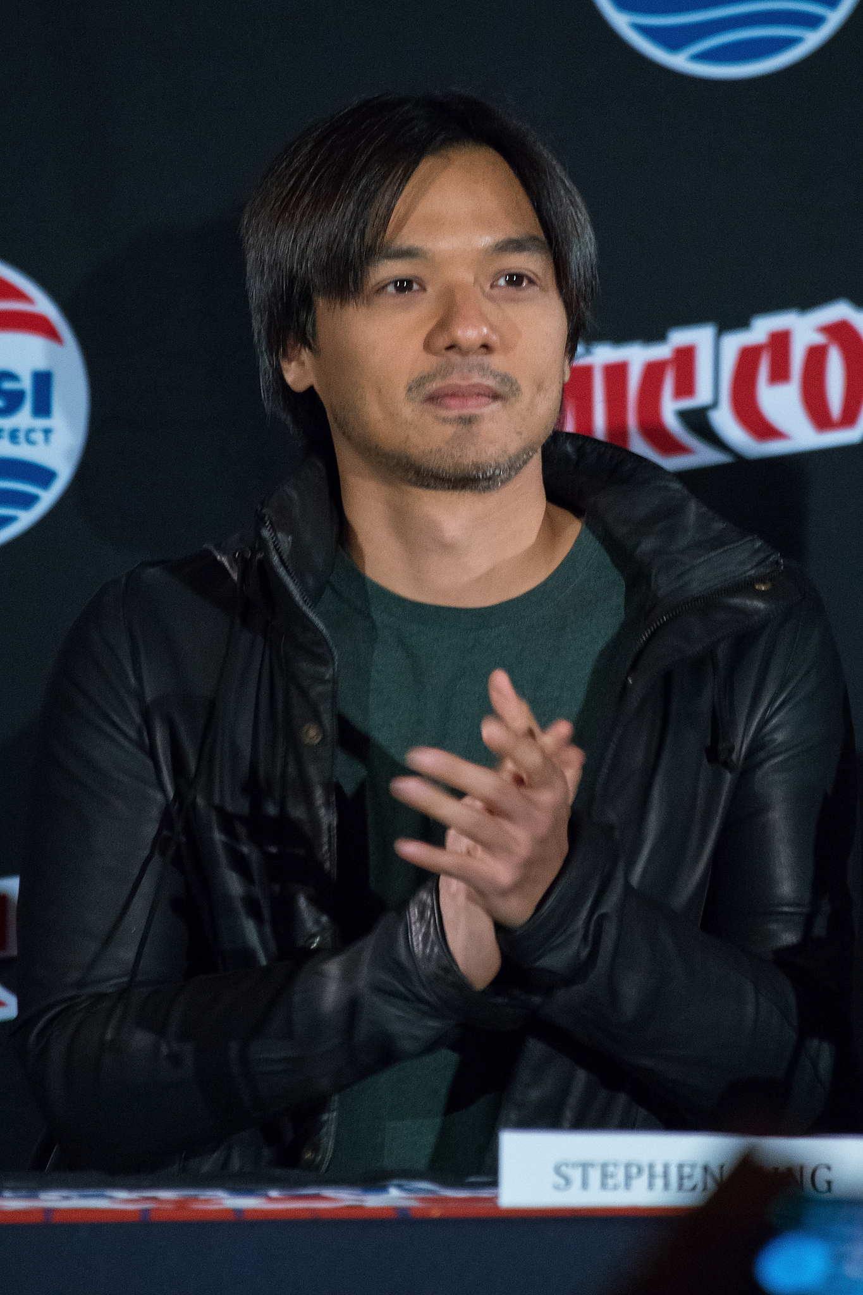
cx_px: 432
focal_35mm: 500
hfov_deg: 2.7
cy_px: 648
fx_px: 17981
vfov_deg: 4.1
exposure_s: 1/125
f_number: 5.6
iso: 2500
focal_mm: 500
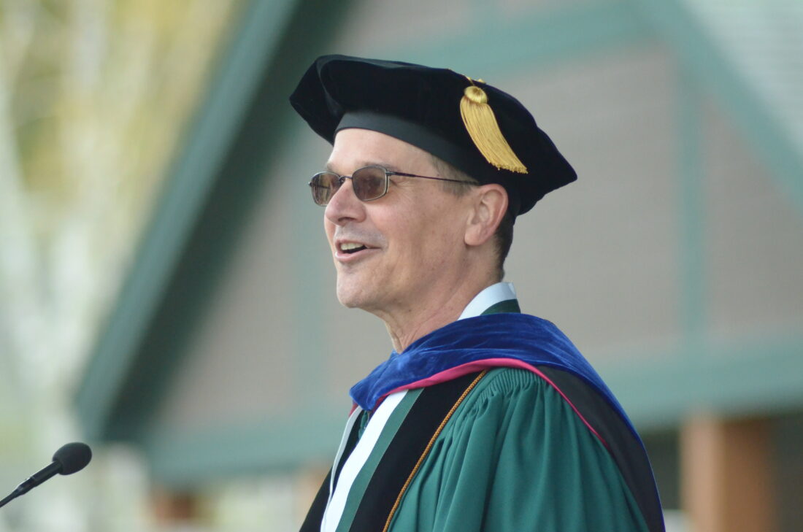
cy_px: 266
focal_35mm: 450
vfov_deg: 3.0
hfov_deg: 4.6
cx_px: 402
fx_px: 10019
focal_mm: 300
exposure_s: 1/2000
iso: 2500
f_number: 5.6
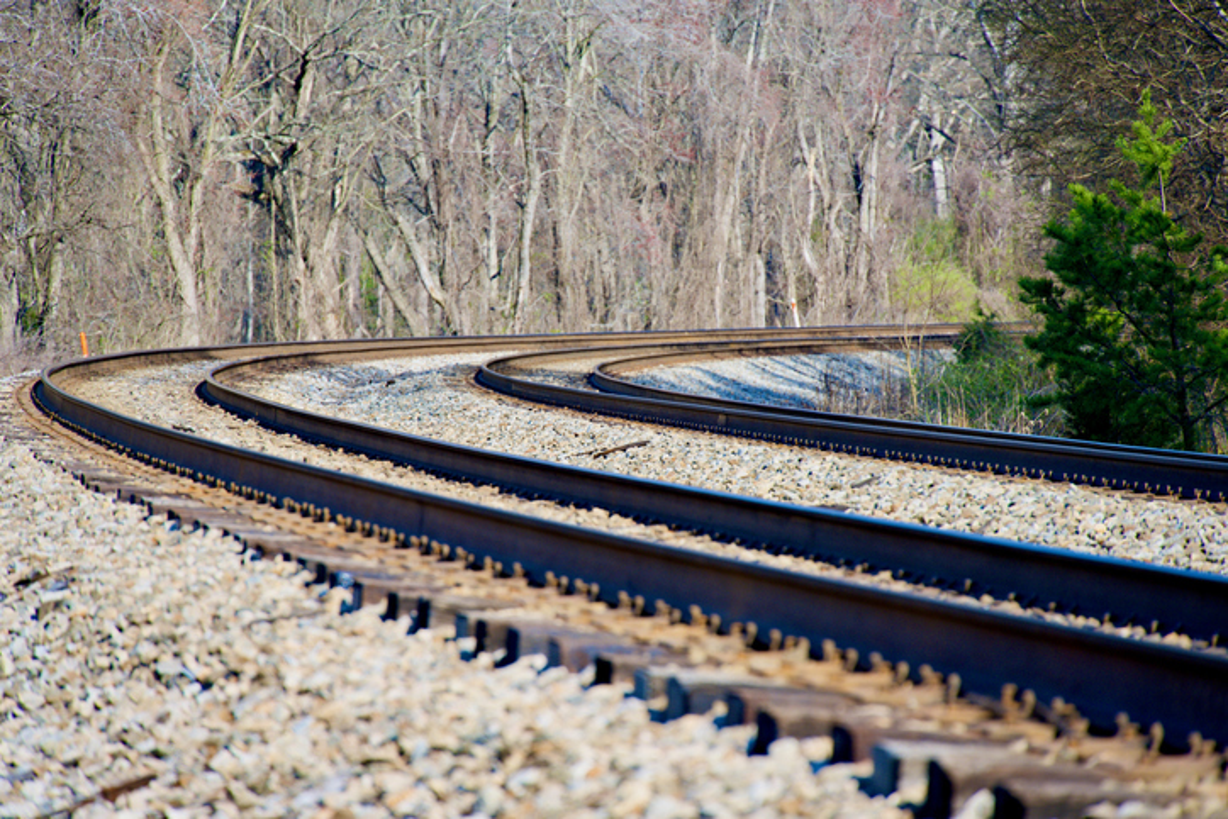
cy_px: 410
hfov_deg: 10.3
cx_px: 614
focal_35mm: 200
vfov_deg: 6.9
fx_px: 6823
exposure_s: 1/500
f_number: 6.3
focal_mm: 200
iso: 200
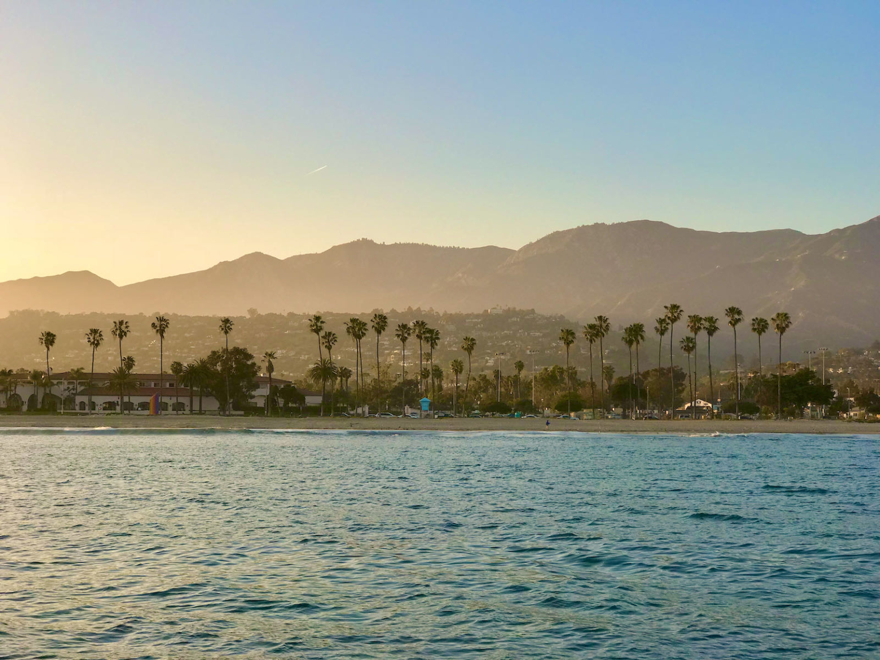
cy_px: 330
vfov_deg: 25.7
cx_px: 440
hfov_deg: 33.8
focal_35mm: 57
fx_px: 1449
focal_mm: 6.6
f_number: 2.8
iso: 20
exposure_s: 1/399
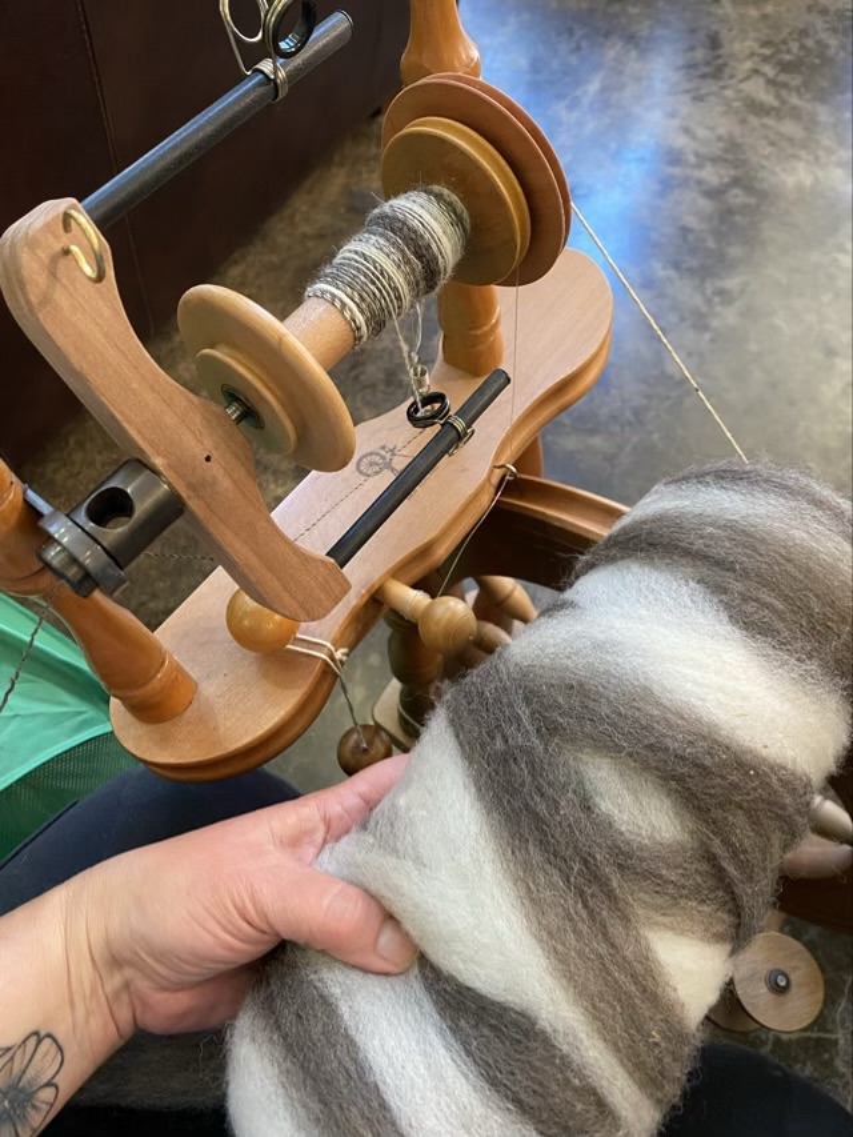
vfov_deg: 67.3
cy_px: 568
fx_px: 854
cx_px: 426
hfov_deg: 53.1
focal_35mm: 26
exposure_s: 1/60
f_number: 1.8
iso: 400
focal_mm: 4.25
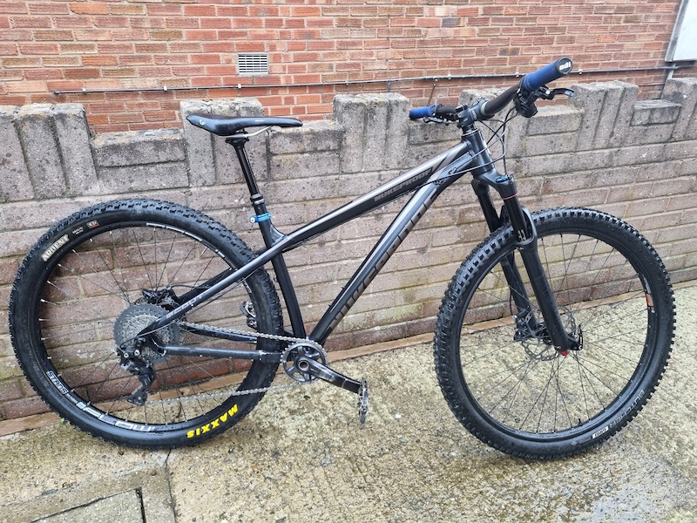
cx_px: 348
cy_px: 262
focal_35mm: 26
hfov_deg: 67.3
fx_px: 524
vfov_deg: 53.1
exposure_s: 1/100
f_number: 1.8
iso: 250
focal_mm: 5.4
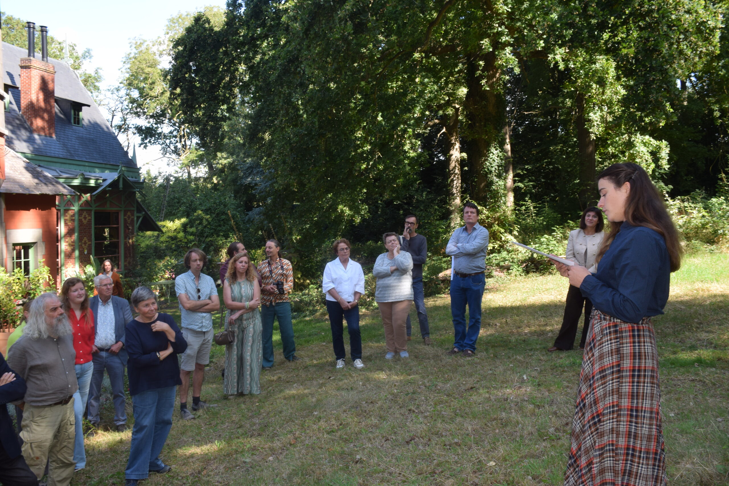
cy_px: 243
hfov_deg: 57.2
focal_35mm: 33
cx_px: 364
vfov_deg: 40.0
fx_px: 668
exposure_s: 1/125
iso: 160
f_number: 5.6
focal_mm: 22
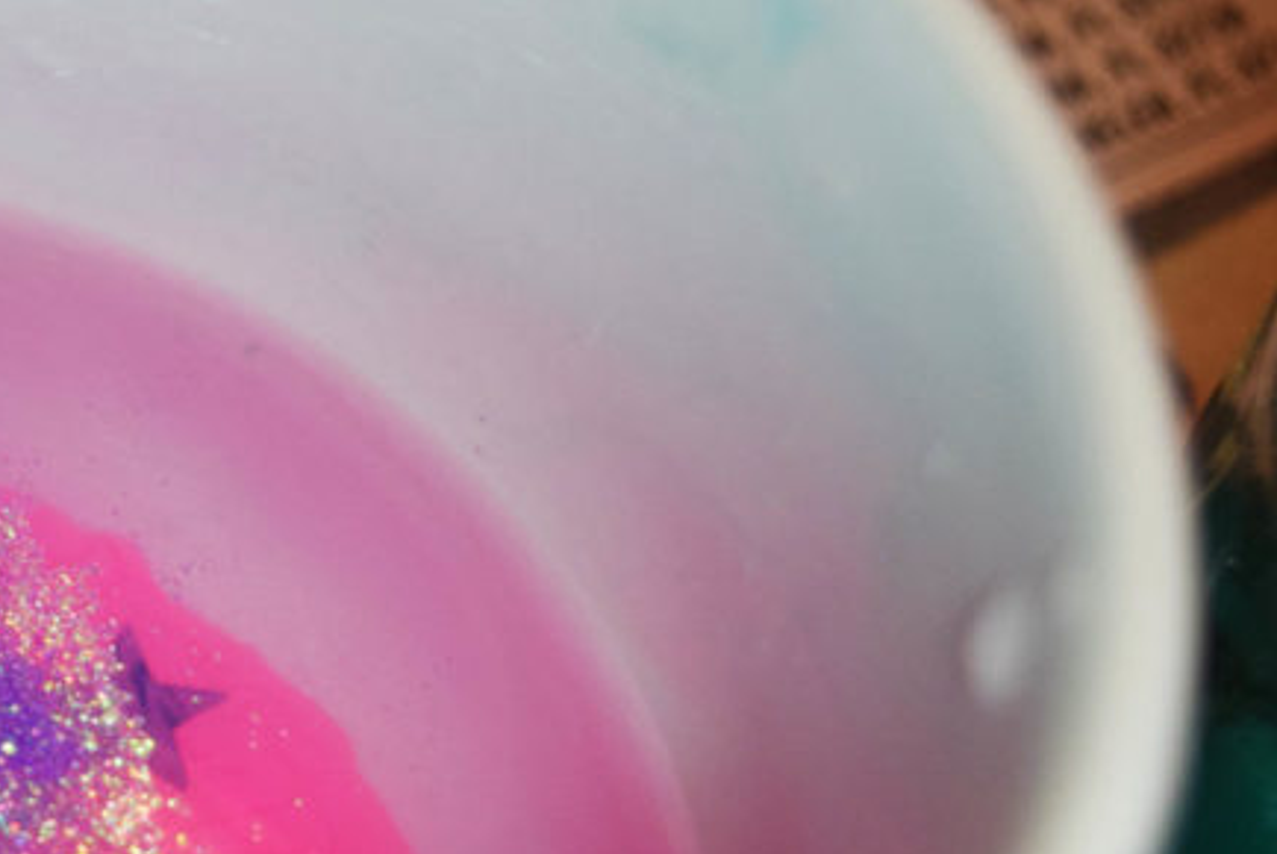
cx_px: -227
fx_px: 4117
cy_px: 539
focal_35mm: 116
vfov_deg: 11.8
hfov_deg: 16.9
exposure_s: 1/640
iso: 800
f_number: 4.2
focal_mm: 28
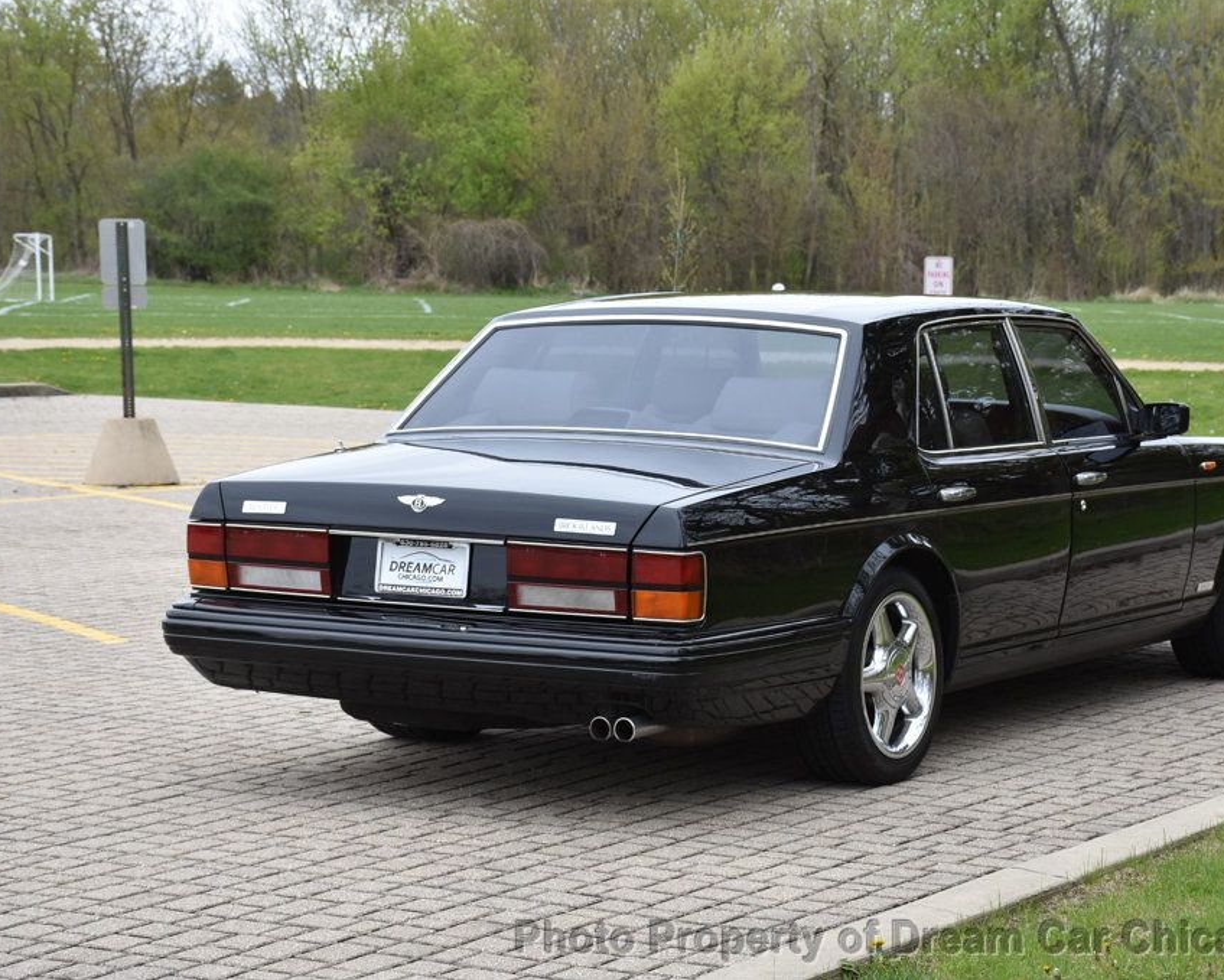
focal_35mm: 85
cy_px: 488
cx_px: 701
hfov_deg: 22.5
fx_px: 3080
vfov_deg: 18.1
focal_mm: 50
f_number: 8
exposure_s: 1/500
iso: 400
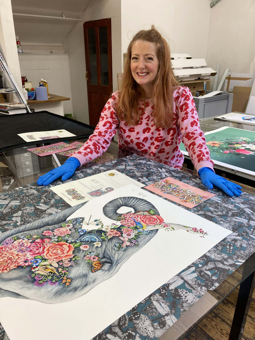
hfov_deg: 49.7
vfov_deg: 63.4
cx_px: 128
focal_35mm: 28
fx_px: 275
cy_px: 170
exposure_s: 1/50
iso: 64
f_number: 1.8
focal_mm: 3.99
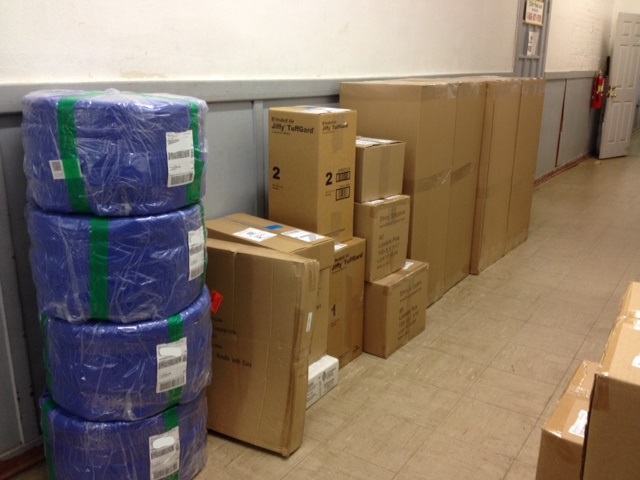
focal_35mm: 35
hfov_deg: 52.6
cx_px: 320
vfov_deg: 40.7
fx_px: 647
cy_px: 240
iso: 100
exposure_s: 1/20
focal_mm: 4.28
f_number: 2.4
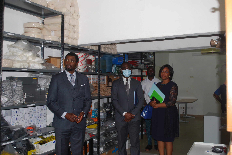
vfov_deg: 37.0
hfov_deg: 53.1
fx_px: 232
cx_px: 116
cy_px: 78
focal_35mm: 36
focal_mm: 24
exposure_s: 1/60
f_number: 4.2
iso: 200
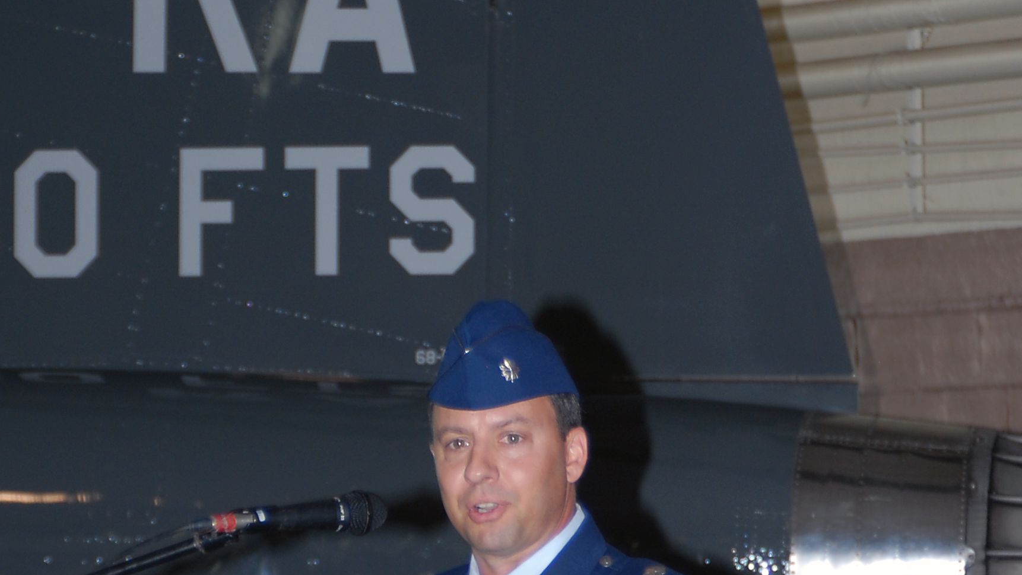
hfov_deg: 7.6
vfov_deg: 4.3
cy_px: 460
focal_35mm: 283
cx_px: 408
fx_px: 7670
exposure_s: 1/60
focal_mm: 80
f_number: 4.5
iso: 160
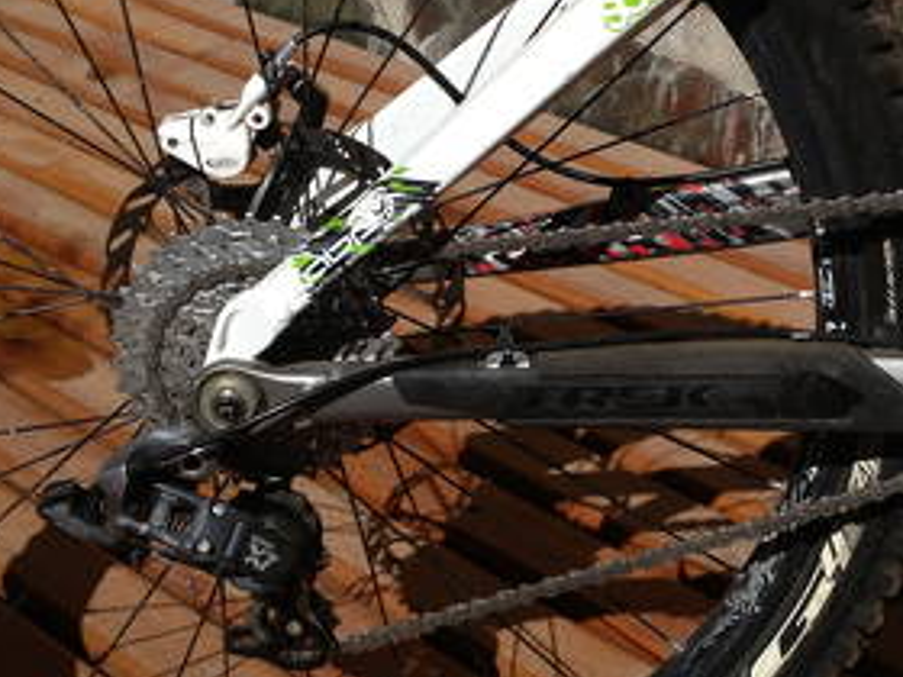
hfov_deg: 24.3
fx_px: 2087
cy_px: 266
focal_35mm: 80
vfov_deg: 18.4
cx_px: 600
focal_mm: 4.28
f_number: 2.4
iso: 50
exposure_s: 1/3067
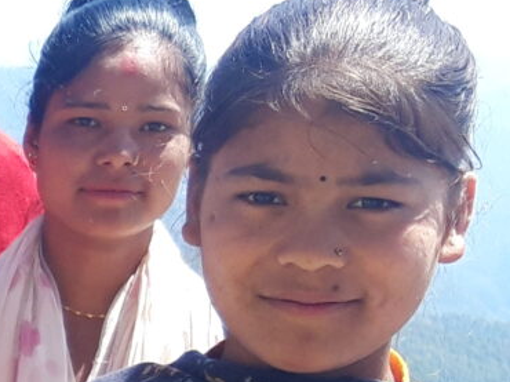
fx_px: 2120
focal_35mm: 144
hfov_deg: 11.9
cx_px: -590
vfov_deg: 10.0
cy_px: 542
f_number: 1.7
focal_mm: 3.93
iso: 40
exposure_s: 1/644
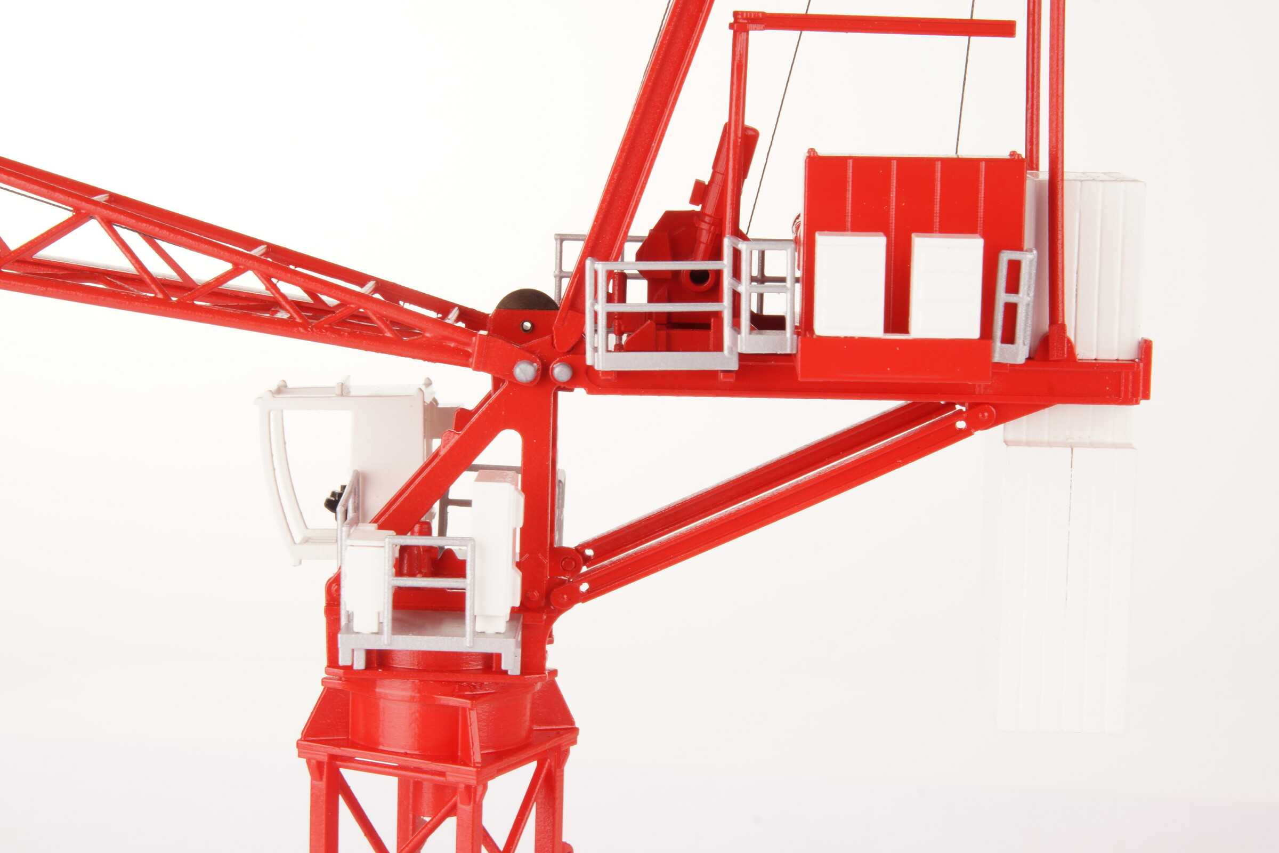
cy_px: 426
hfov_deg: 22.6
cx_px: 640
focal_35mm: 90
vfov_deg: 15.2
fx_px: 3197
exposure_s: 1/125
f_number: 27
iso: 100
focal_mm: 60
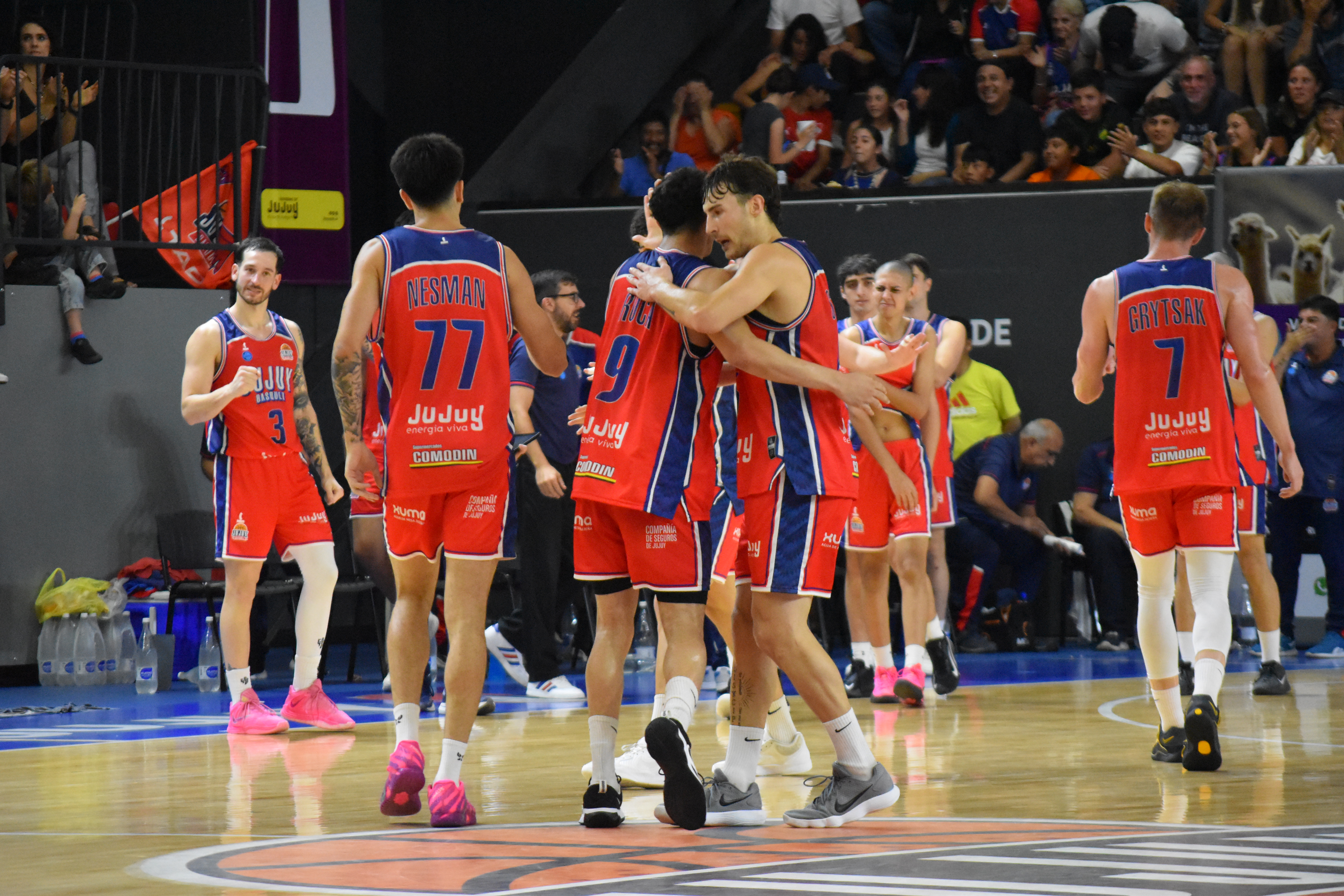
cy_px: 448
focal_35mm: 180
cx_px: 672
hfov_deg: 11.4
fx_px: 6719
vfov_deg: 7.6
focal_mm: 120
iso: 6400
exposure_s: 1/640
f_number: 4.8
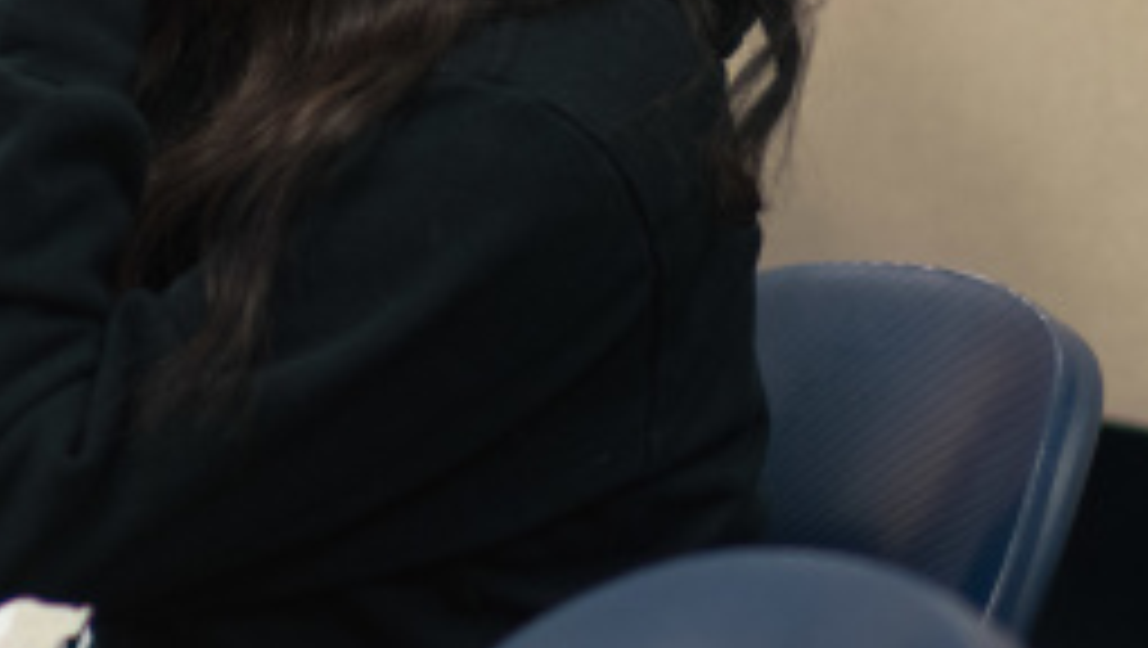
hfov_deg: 6.0
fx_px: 10877
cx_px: 531
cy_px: -407
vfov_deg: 3.4
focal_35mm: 357
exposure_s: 1/250
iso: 500
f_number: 1.4
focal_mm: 85
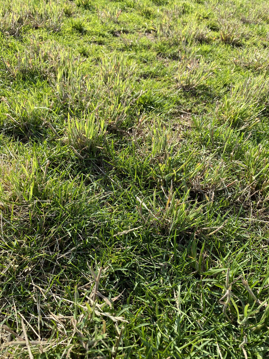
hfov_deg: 53.1
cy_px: 180
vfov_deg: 67.3
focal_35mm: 26
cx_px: 134
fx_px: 269
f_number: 1.8
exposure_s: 1/1043
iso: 32
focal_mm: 4.25
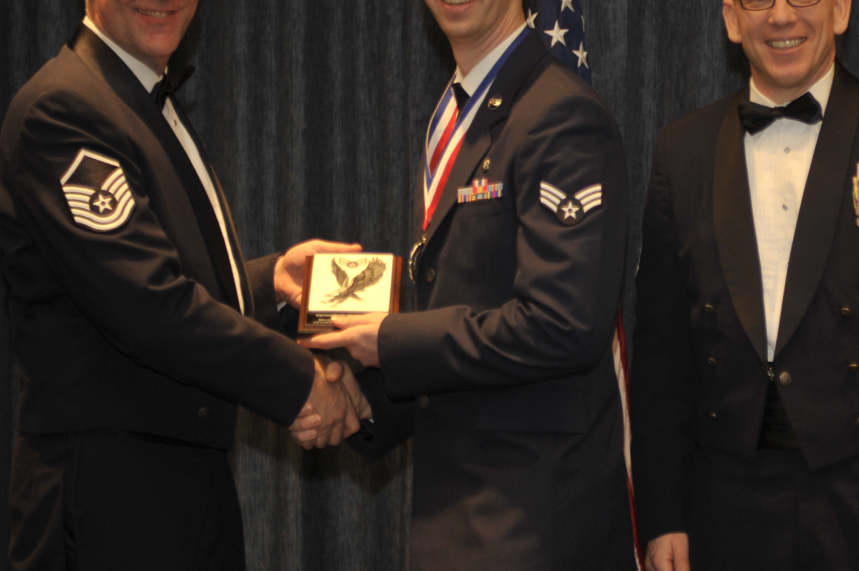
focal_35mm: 164
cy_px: 205
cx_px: 657
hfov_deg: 12.5
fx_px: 3911
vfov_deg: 8.4
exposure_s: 1/125
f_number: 2.8
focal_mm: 70
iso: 400
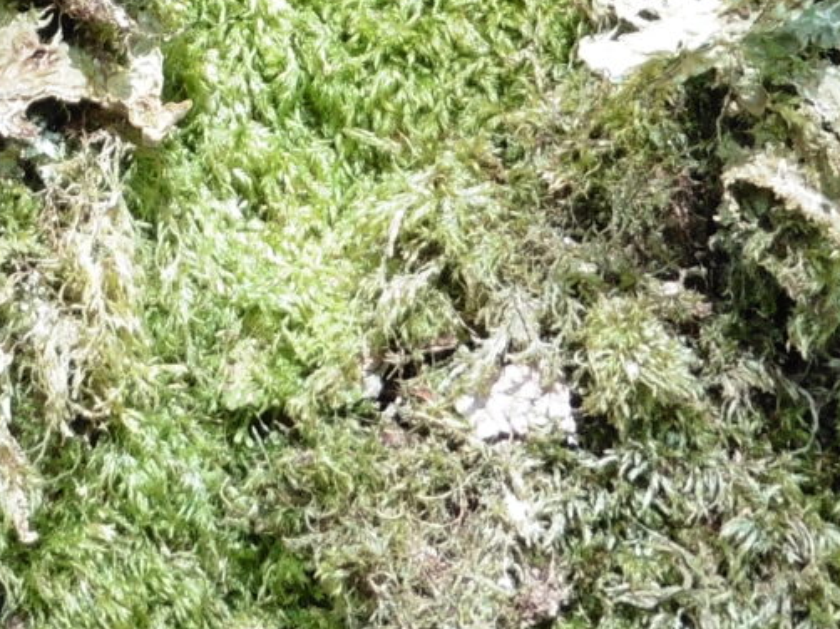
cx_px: 27
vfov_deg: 13.7
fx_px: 2377
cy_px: -437
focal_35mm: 98
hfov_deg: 19.5
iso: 100
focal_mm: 4.3
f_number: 3.3
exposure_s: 1/60
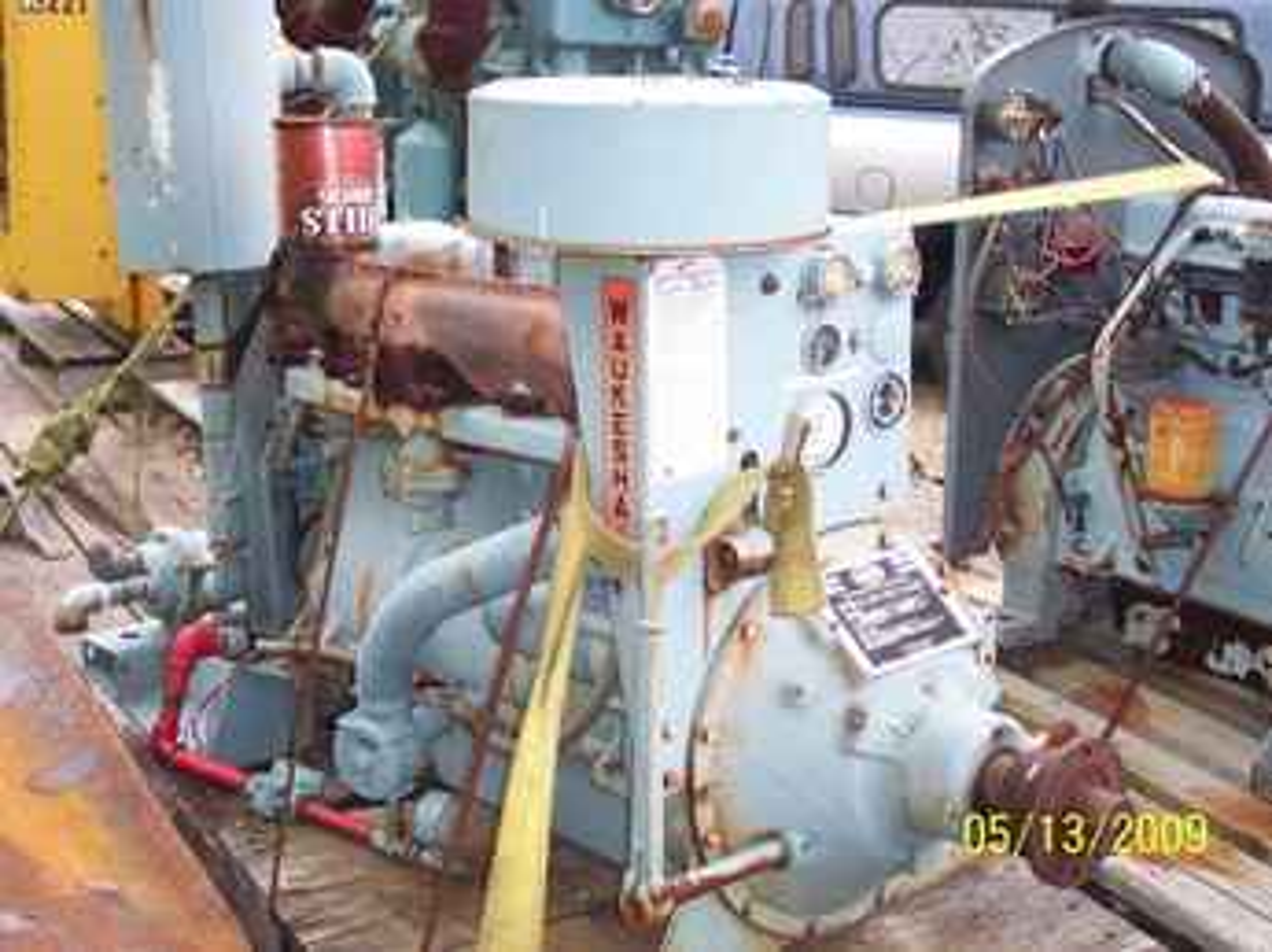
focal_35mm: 51
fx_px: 1872
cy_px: 476
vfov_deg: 28.5
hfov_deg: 37.5
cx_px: 636
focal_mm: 10.7
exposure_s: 1/90
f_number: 3.4
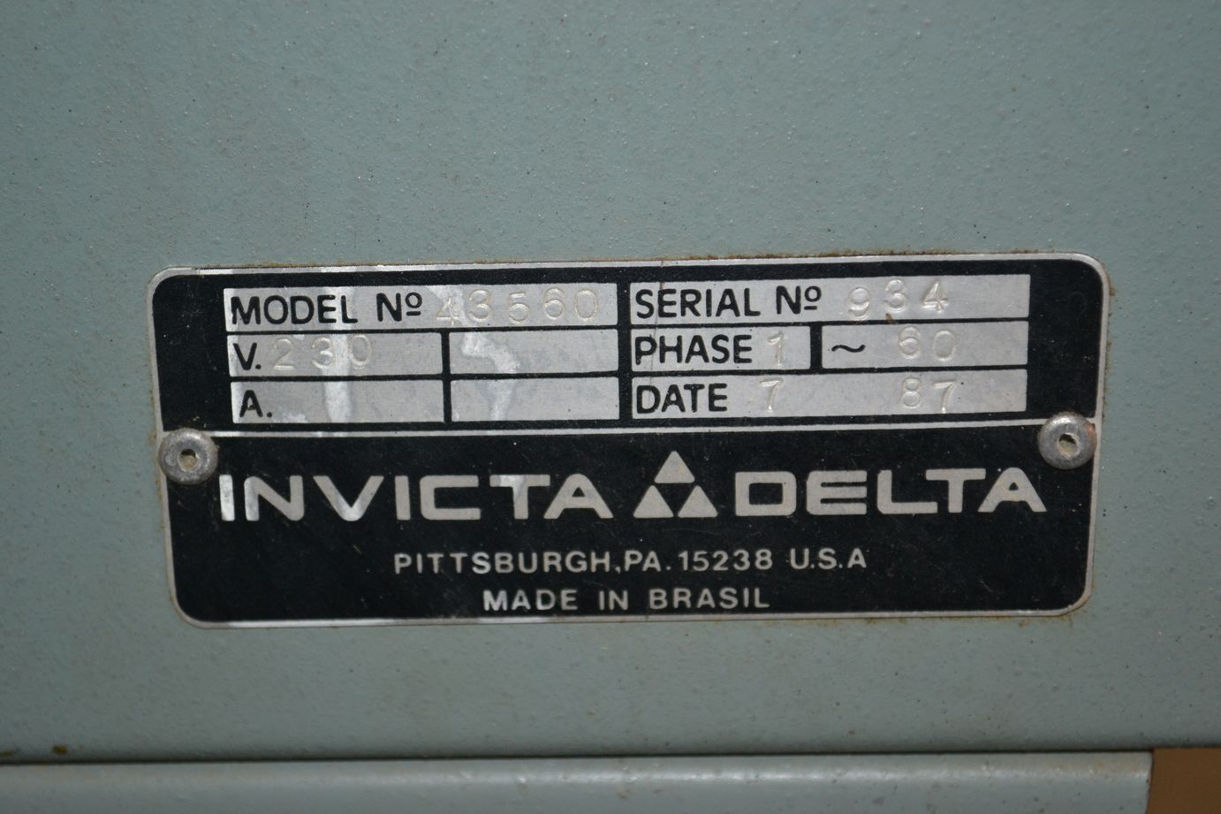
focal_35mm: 82
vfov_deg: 16.5
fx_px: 2798
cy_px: 407
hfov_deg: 24.6
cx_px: 610
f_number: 5.6
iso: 640
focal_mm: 55
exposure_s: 1/60
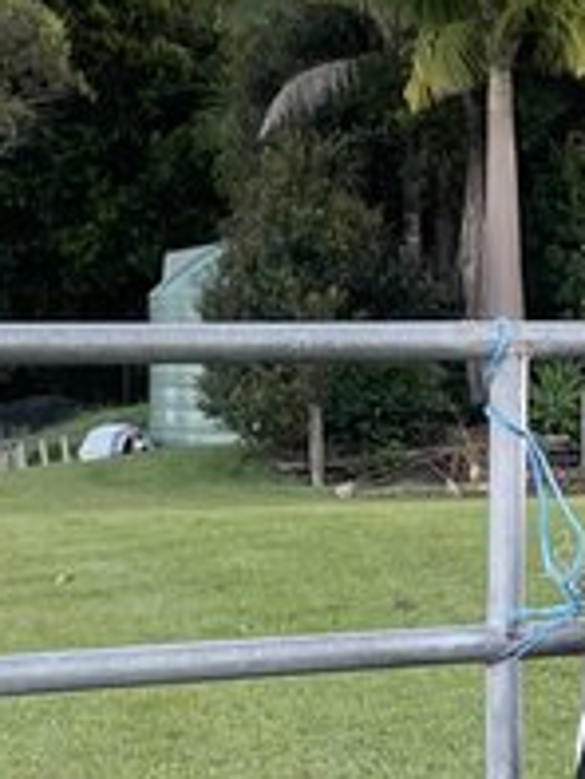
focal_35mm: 141
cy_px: 678
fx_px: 3174
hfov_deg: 10.4
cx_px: 644
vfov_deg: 13.9
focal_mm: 4.2
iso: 32
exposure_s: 1/150
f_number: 1.6
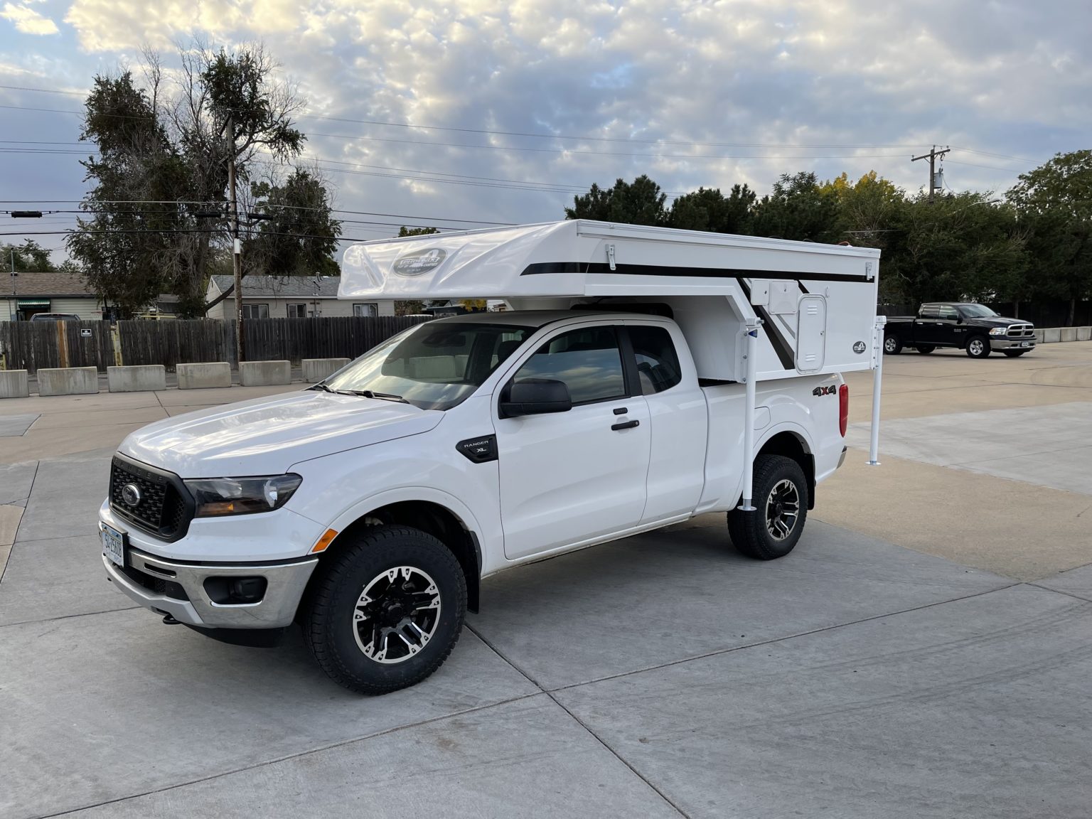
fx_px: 820
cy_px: 410
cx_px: 546
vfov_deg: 53.1
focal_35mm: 26
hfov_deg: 67.3
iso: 32
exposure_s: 1/461
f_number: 1.6
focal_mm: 5.1
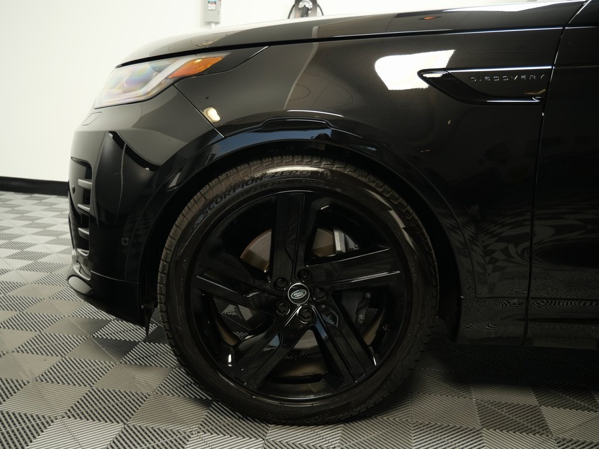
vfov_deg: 39.7
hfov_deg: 51.4
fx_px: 623
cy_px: 224
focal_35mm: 36
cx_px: 300
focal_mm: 18
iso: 200
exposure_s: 1/200
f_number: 4
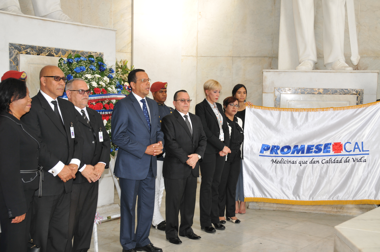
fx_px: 459
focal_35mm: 44
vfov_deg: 30.8
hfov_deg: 45.0
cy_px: 126
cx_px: 190
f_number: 8
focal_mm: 29
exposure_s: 1/60
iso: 200
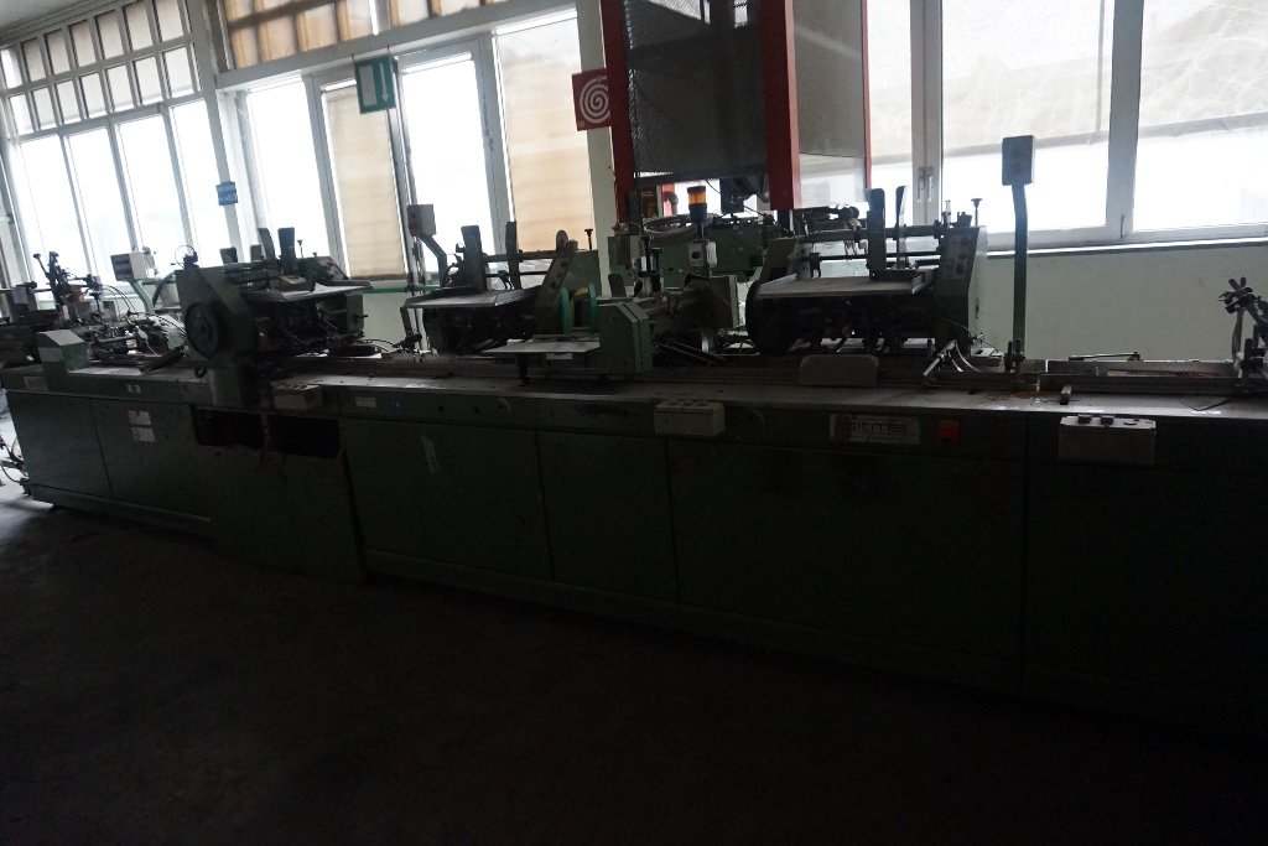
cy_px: 423
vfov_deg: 53.1
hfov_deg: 73.7
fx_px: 845
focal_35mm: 24
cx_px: 634
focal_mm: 16
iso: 3200
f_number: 3.5
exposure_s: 1/160
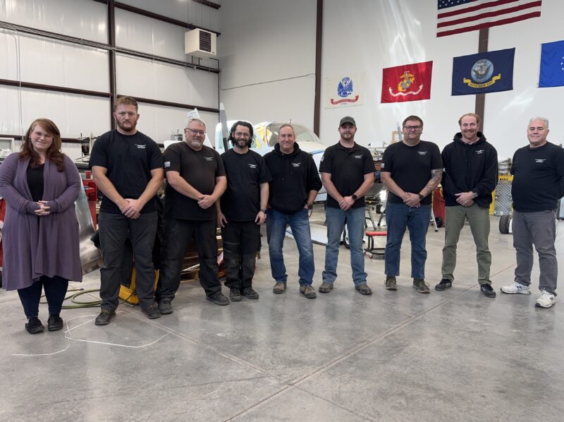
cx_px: 282
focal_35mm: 24
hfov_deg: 71.7
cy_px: 211
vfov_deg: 56.7
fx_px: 391
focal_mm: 6.76
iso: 100
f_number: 1.78
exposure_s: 1/120
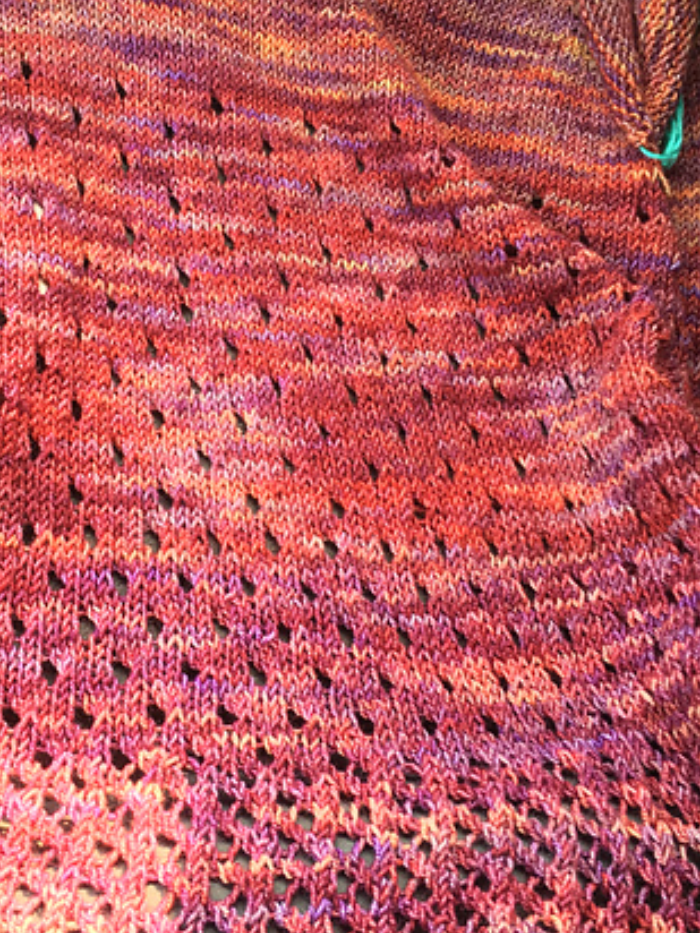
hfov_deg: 31.8
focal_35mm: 45
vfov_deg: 42.0
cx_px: 211
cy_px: 414
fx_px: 1213
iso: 32
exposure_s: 1/60
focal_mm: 4.15
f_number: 2.2
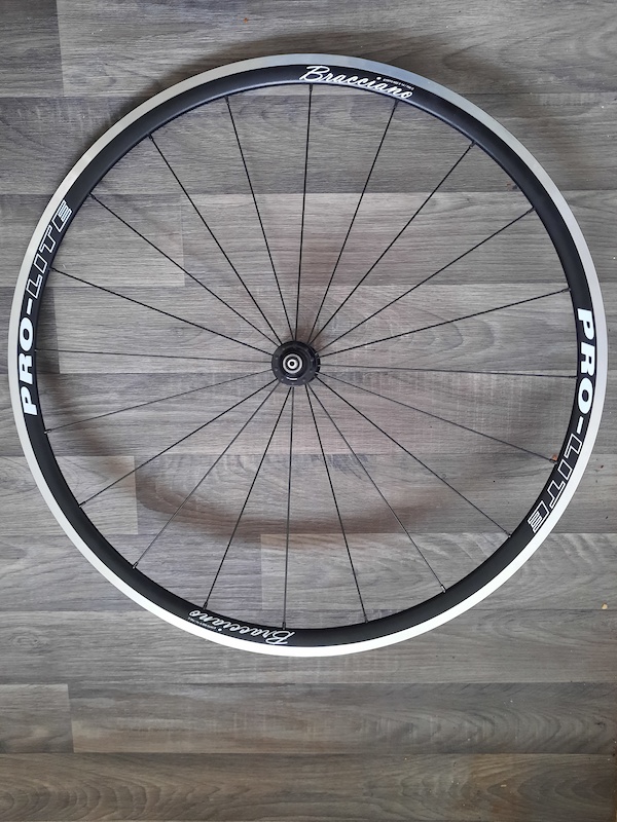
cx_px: 308
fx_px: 594
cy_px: 411
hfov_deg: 54.9
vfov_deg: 69.4
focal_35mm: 25
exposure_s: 1/33
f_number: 2
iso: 400
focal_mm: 4.6
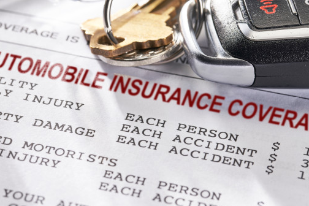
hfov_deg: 15.9
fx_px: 1107
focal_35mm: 129
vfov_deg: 10.6
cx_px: 123
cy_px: 118
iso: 100
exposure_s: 1/100
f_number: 10
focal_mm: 100
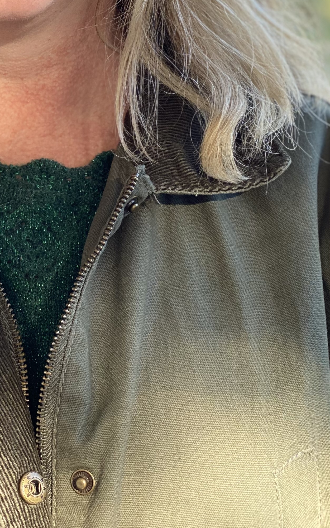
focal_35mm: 111
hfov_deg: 11.7
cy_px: 2
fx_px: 1597
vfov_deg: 18.3
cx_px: 6
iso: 50
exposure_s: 1/122
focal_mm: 6
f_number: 2
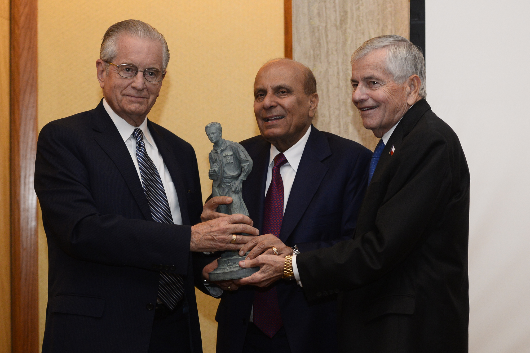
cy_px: 176
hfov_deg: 28.8
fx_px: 1030
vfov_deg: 19.5
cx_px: 265
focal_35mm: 70
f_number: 4.5
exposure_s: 1/125
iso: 4000
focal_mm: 70
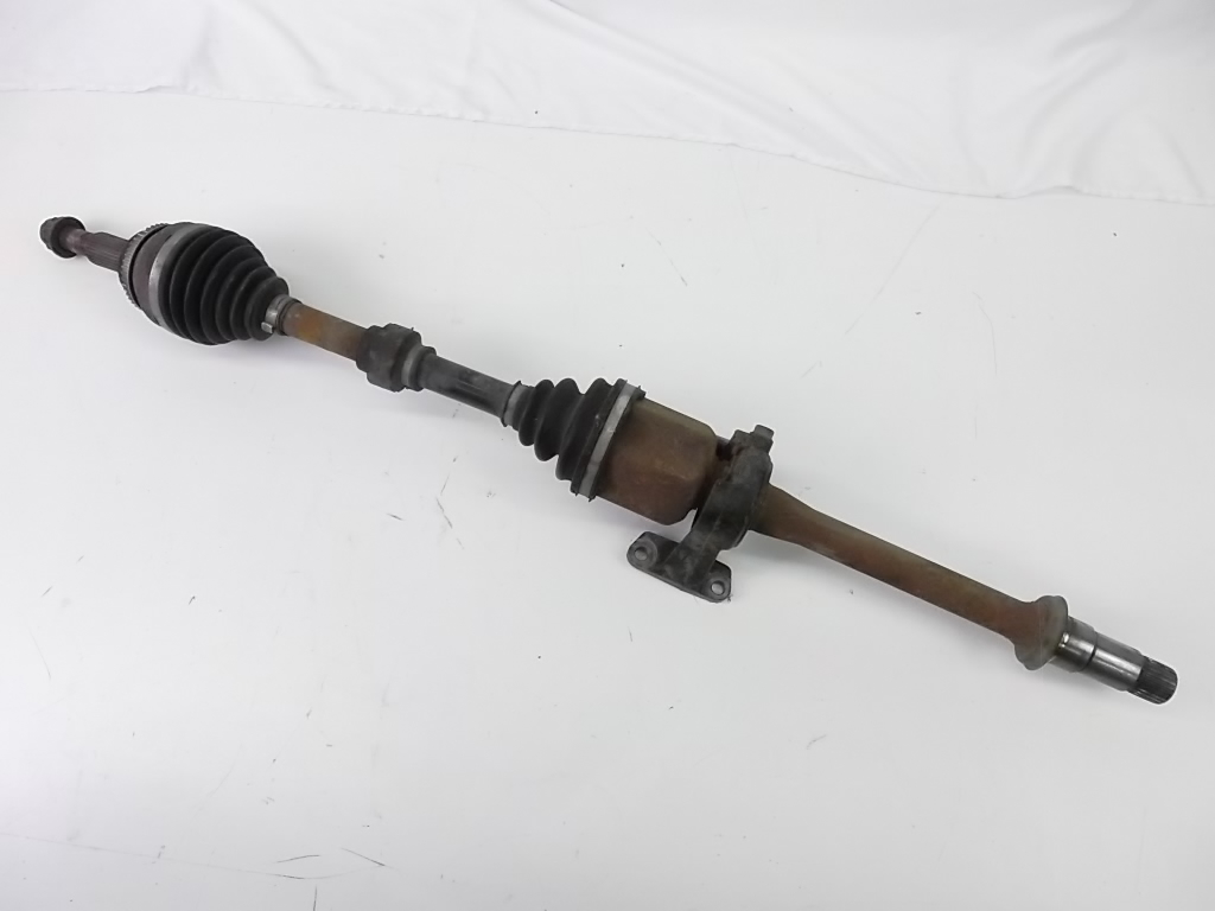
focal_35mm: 27
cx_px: 608
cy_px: 456
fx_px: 948
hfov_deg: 65.3
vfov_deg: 51.4
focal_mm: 4.9
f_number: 3.5
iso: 330
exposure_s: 1/45
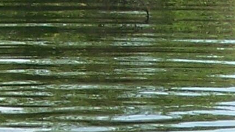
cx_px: 294
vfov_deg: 4.8
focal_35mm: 248
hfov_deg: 8.6
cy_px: 244
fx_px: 1545
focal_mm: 6.3
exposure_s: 1/500
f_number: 2.8
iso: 80
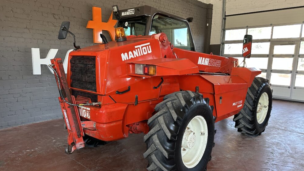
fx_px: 218
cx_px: 155
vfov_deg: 42.7
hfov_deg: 69.9
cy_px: 101
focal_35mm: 27
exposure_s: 1/110
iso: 250
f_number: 1.78
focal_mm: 6.86
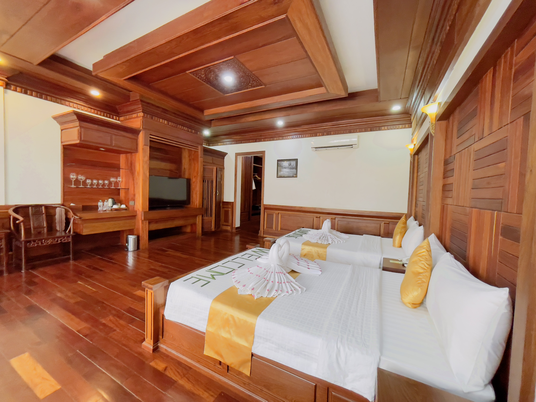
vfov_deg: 89.9
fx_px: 201
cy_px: 201
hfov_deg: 106.2
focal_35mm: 13
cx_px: 268
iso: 320
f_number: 2.4
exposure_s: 1/50
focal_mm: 1.54
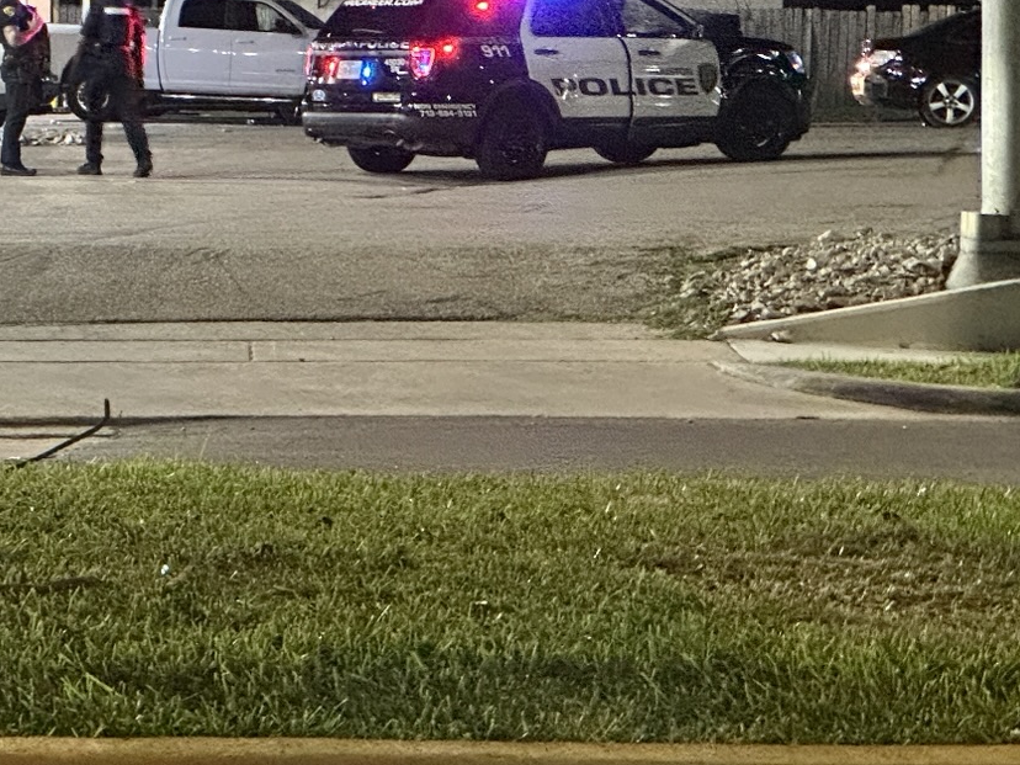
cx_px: -191
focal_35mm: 186
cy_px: 42
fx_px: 5481
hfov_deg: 10.5
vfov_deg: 8.0
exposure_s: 1/30
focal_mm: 9
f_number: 2.8
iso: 1250
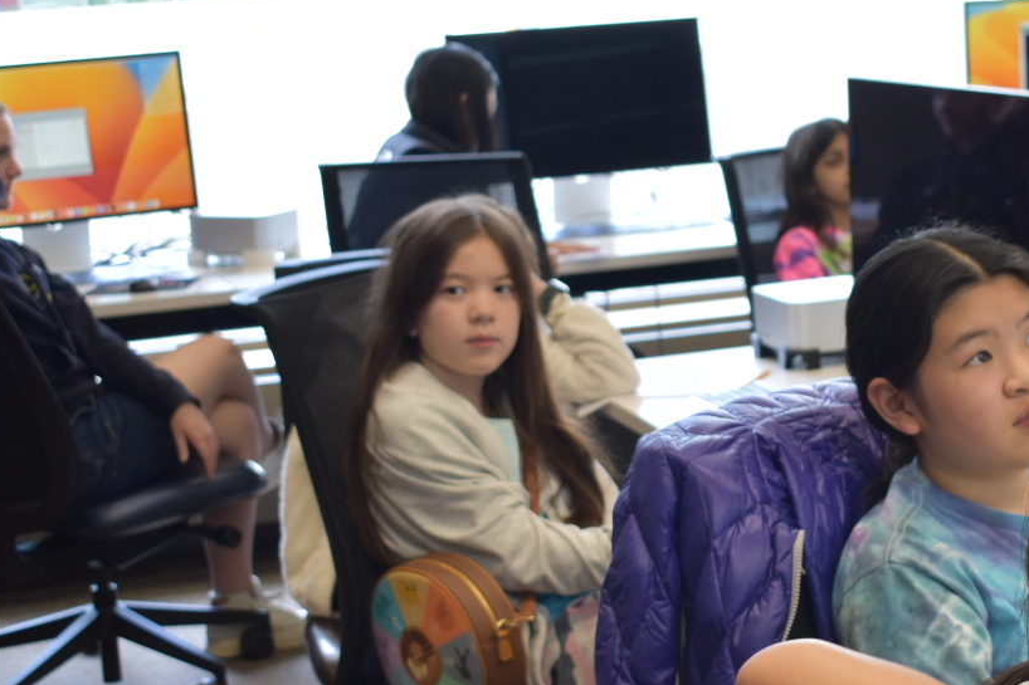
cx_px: 864
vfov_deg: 13.5
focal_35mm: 101
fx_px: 2886
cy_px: 371
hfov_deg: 19.9
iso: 400
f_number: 4.5
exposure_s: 1/30
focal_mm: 34
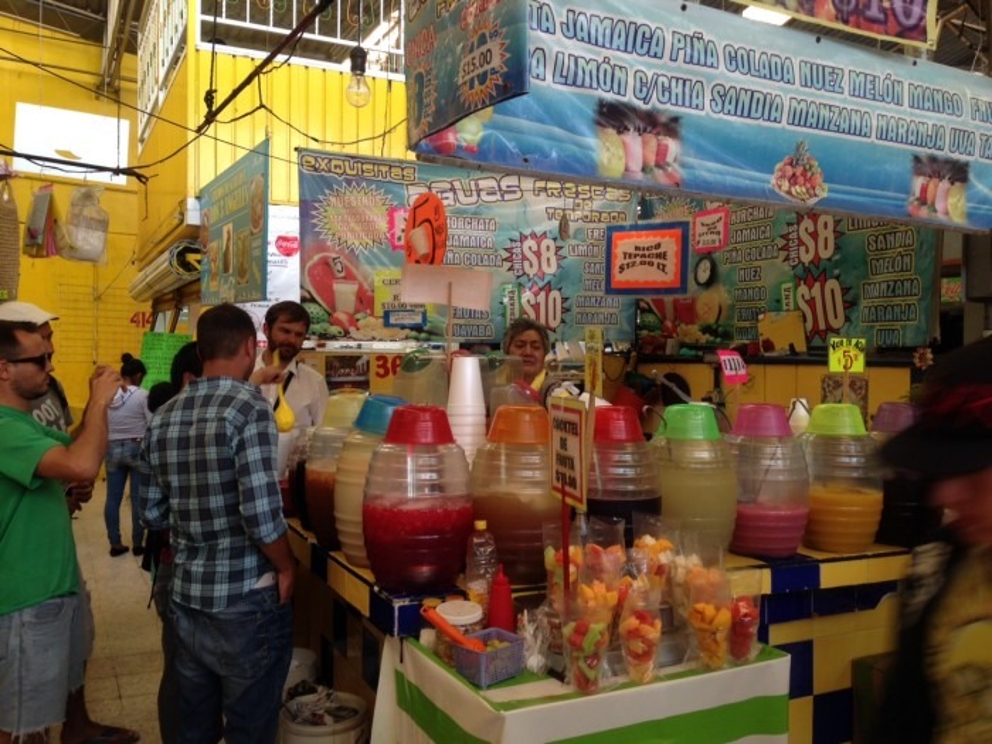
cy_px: 372
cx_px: 496
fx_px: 946
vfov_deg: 42.9
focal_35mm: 33
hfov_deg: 55.4
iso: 50
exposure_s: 1/40
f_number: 2.4
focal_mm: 4.12
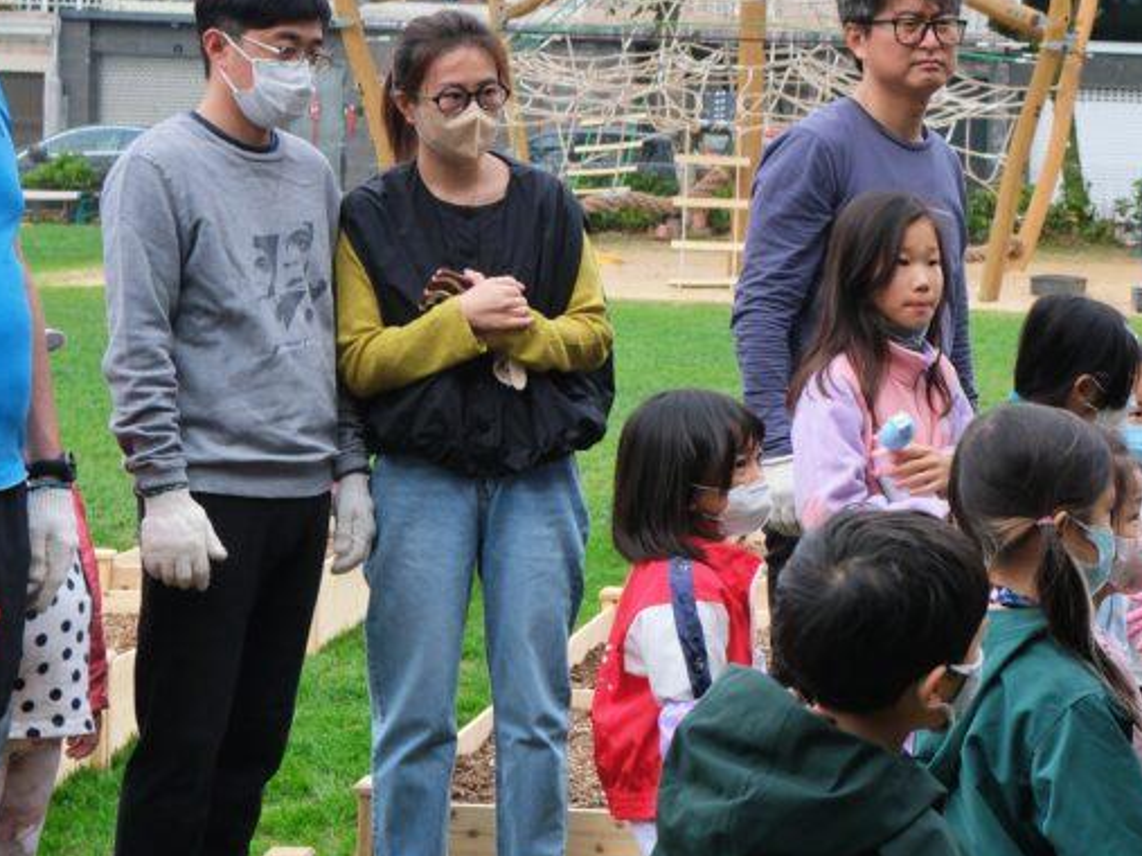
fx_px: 3364
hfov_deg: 18.6
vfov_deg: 14.5
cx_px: 1234
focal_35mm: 102
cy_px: 300
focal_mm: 23
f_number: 5.6
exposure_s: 1/680
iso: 500
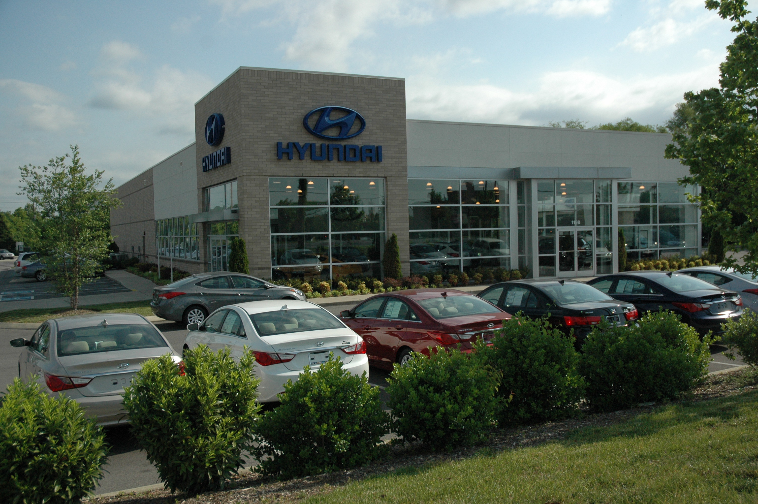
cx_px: 379
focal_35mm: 36
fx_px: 757
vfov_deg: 36.8
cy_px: 252
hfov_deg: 53.2
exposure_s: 1/5000
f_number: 4
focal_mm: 24
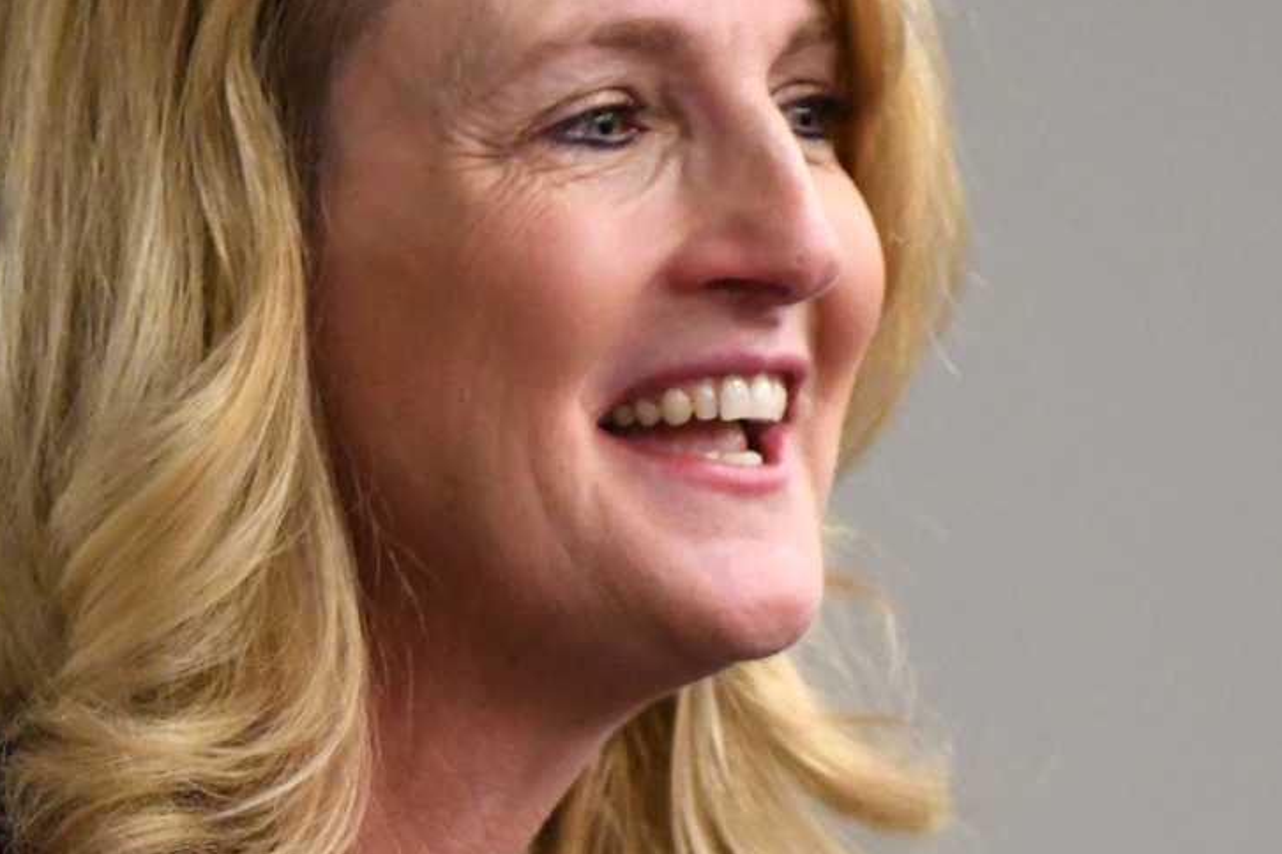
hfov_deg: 2.4
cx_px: -79
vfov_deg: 1.6
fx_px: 30125
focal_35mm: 846
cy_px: 717
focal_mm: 200
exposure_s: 1/160
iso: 4000
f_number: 2.8
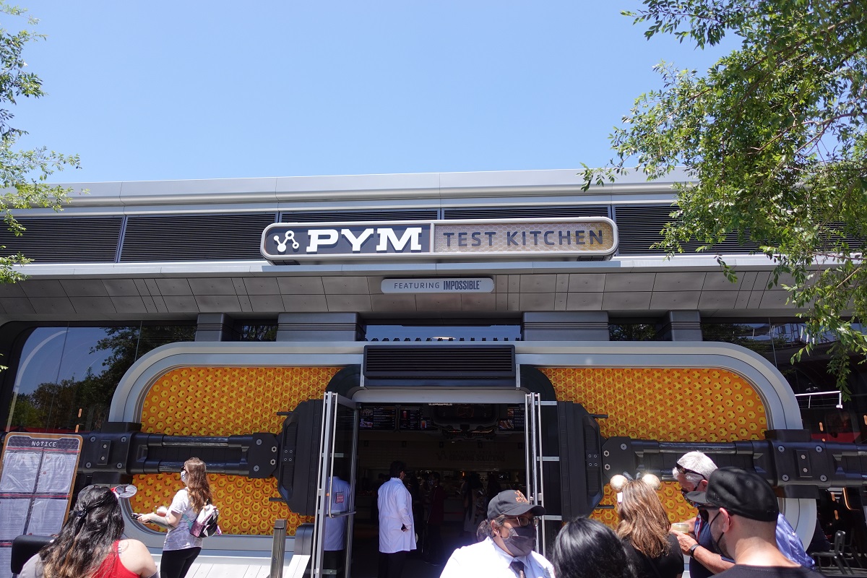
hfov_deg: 73.7
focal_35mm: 24
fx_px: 578
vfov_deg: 53.1
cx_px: 434
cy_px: 289
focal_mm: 9.4
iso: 125
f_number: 1.8
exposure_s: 1/250
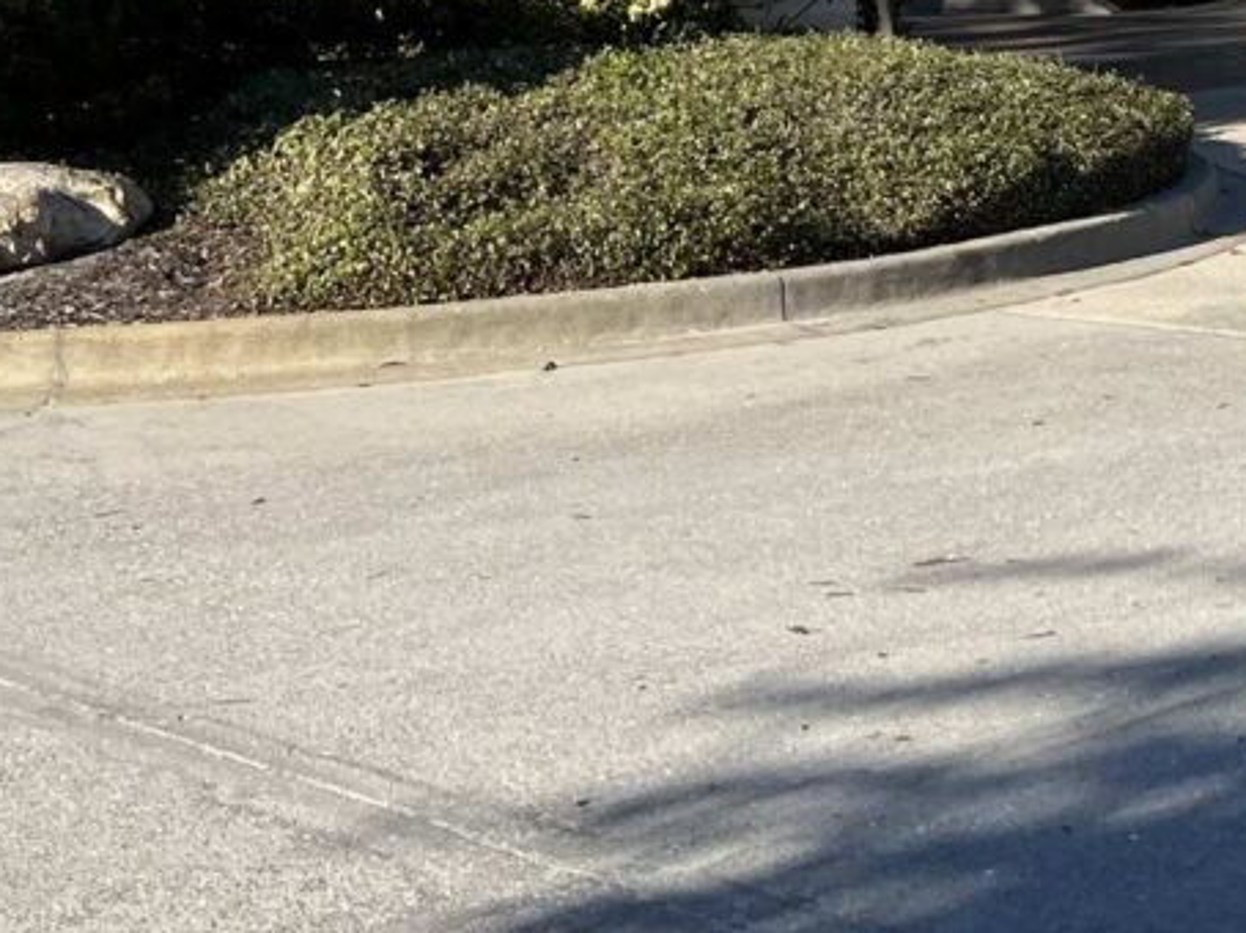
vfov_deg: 15.6
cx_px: 1677
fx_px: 3166
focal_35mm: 88
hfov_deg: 20.2
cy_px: -425
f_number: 1.5
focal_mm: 5.7
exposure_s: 1/3165
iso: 50
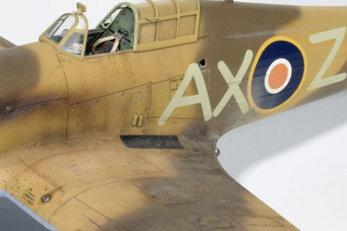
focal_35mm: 187
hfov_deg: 11.0
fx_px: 1802
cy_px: 143
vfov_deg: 7.3
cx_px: 147
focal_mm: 38
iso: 100
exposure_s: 4
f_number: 32
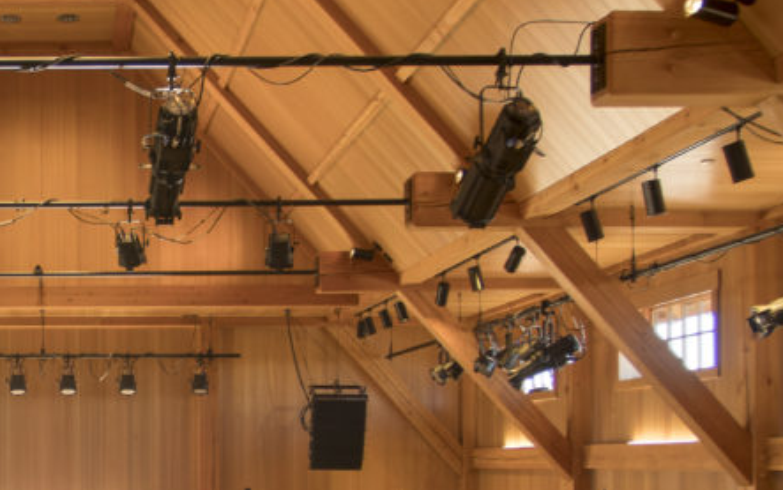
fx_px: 1238
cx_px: 39
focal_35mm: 58
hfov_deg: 32.8
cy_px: 460
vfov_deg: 21.8
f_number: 11
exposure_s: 1/30
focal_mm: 14
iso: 200
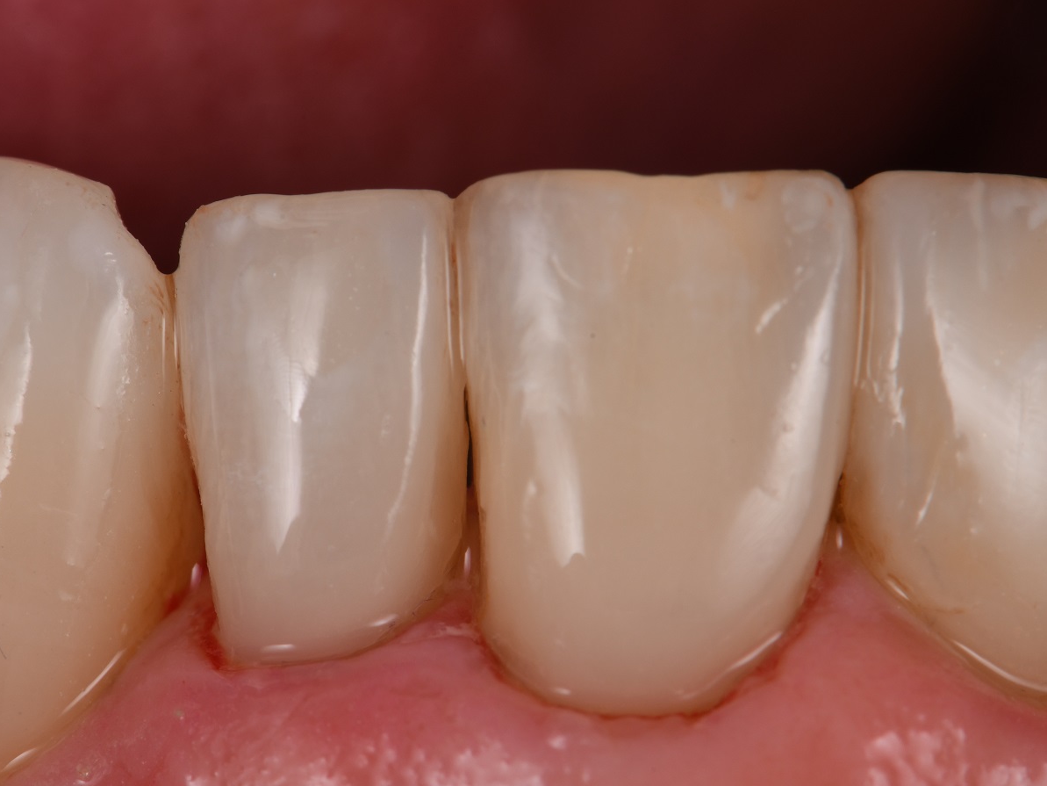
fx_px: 5173
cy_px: 394
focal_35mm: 171
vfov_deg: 8.7
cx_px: 462
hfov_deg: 11.6
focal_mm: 105
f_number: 32
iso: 200
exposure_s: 1/160
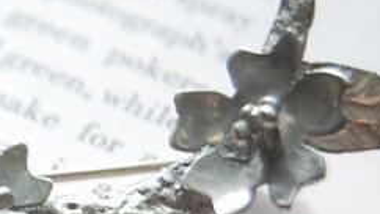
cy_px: 227
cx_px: -38
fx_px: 2176
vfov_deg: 5.6
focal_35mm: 216
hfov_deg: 9.9
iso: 200
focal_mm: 52
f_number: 5.6
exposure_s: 1/40
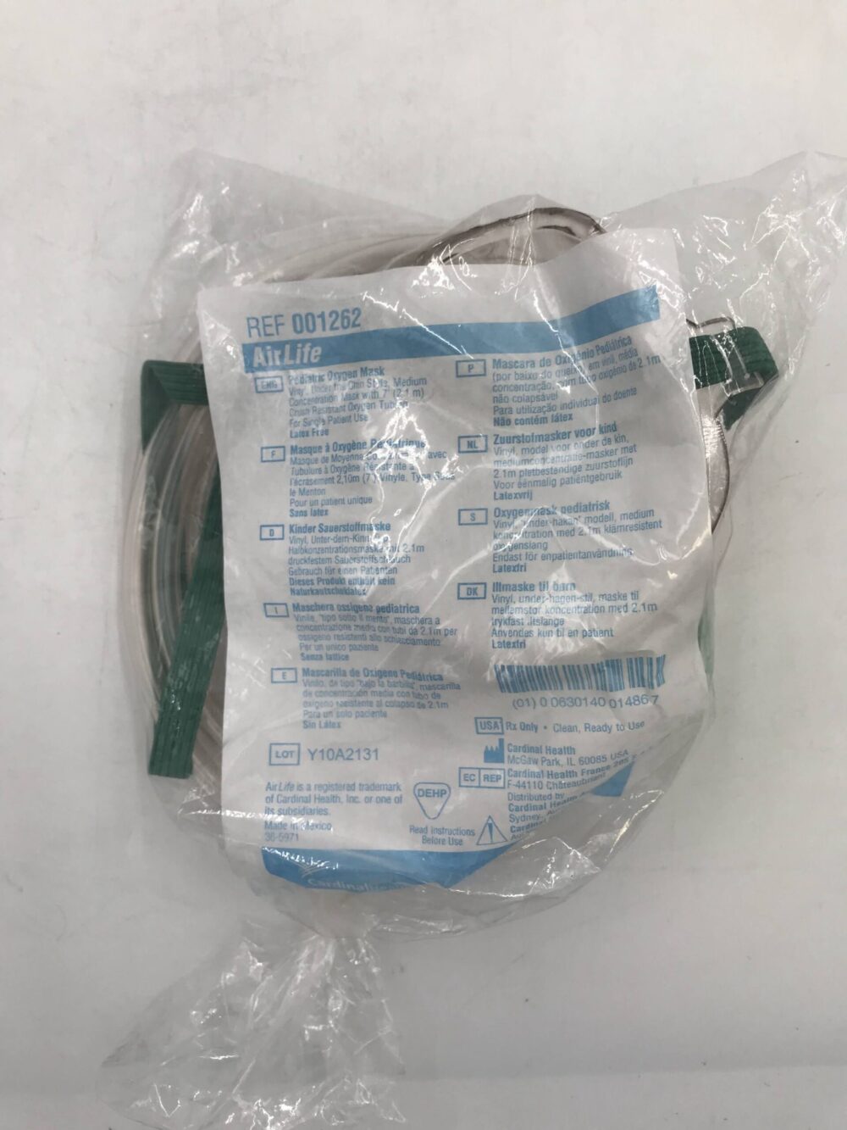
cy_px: 565
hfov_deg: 49.8
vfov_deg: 63.4
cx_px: 424
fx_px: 913
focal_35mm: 28
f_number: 1.8
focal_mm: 3.99
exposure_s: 1/120
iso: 25
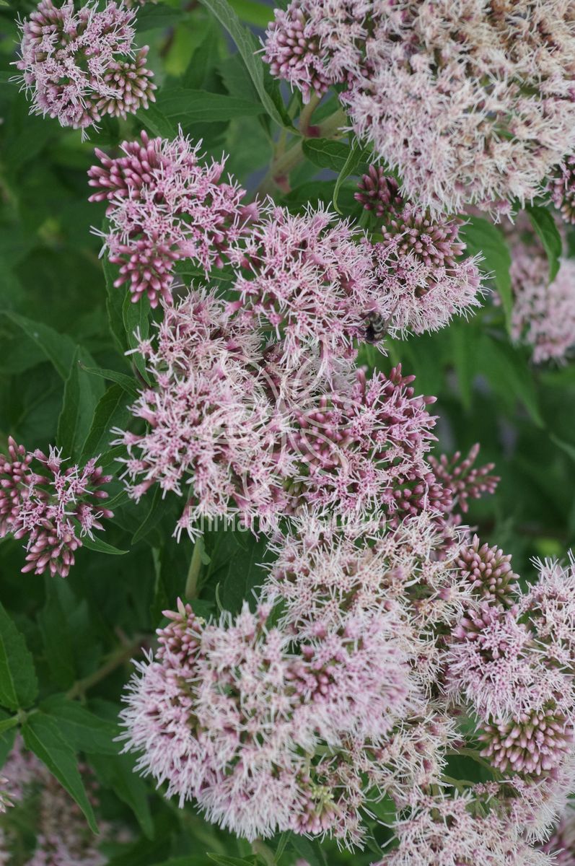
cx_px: 288
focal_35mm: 82
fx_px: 1970
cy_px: 433
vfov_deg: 24.8
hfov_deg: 16.6
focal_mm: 55
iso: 800
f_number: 8
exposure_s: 1/1000
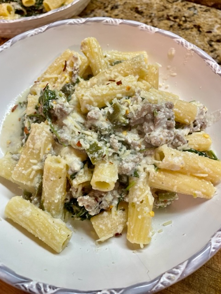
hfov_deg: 53.1
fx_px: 221
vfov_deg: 67.3
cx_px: 110
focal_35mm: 26
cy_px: 147
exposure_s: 1/120
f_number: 1.6
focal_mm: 4.2
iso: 125
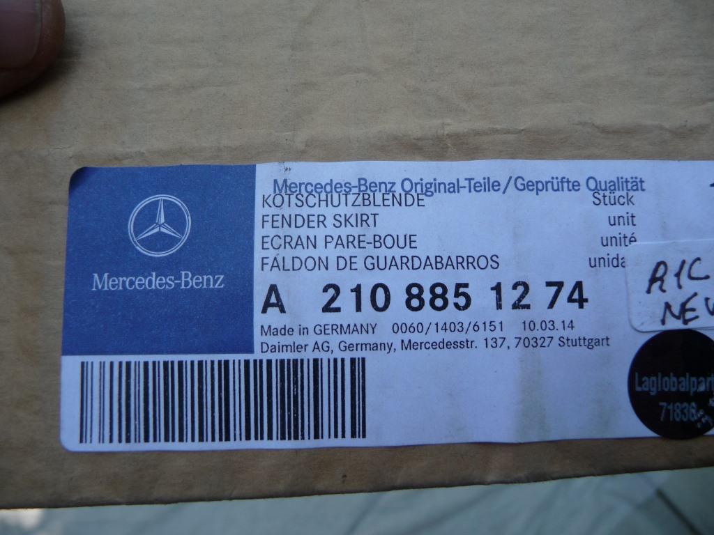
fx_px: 578
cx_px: 357
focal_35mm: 28
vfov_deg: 49.7
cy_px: 268
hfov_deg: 63.4
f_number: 3.3
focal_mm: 4.7
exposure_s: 1/320
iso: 100
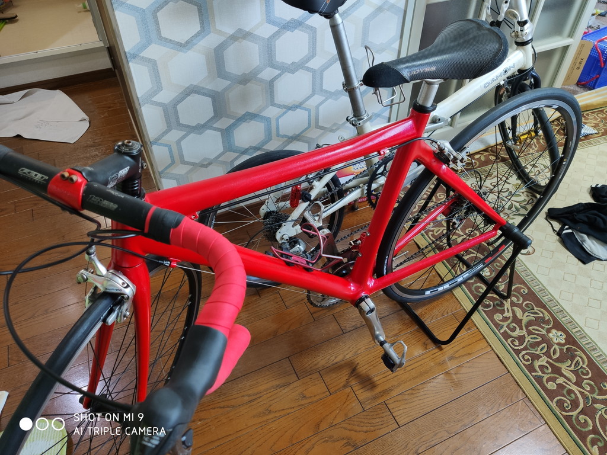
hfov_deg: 65.3
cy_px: 228
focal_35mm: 27
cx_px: 304
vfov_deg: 51.4
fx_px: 473
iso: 561
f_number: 1.75
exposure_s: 1/50
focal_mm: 4.75
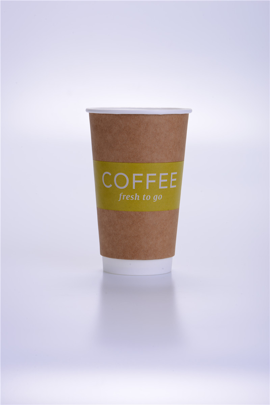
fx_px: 1181
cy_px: 202
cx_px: 135
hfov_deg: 13.0
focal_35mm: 105
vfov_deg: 19.5
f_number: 18
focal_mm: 105
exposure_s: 1/160
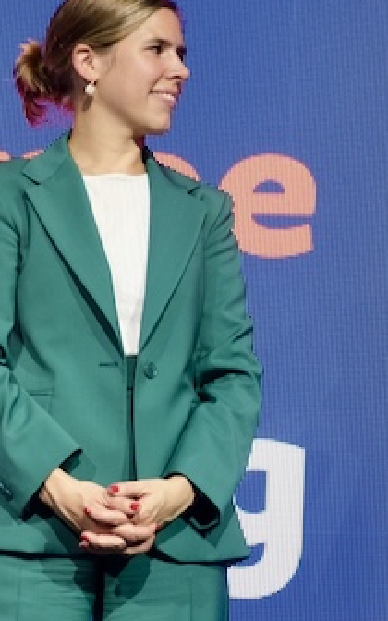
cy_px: 296
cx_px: 661
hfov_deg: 7.0
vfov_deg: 11.4
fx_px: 3096
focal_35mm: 183
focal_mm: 44.4
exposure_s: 1/60
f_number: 4
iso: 500
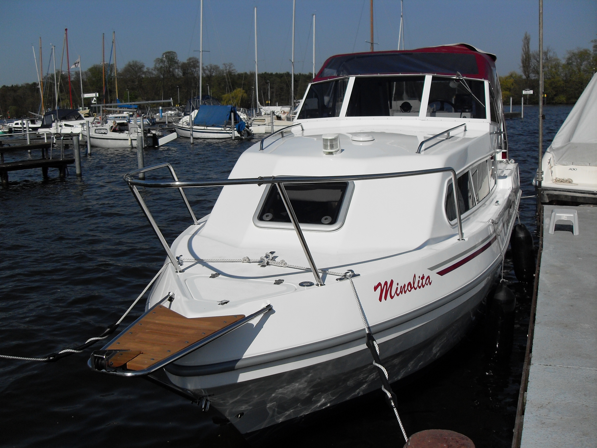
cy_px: 224
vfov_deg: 38.7
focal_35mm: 37
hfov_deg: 50.1
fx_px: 638
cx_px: 298
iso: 80
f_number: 8.9
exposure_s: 1/350
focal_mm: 6.3
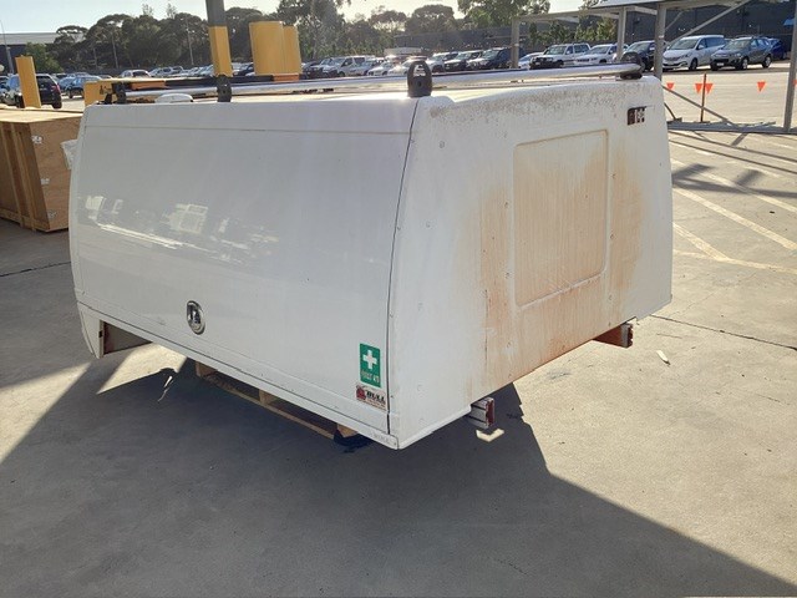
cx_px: 398
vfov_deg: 45.4
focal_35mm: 31
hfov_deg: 58.4
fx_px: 714
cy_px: 299
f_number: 2.4
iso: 25
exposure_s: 1/876
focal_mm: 3.3
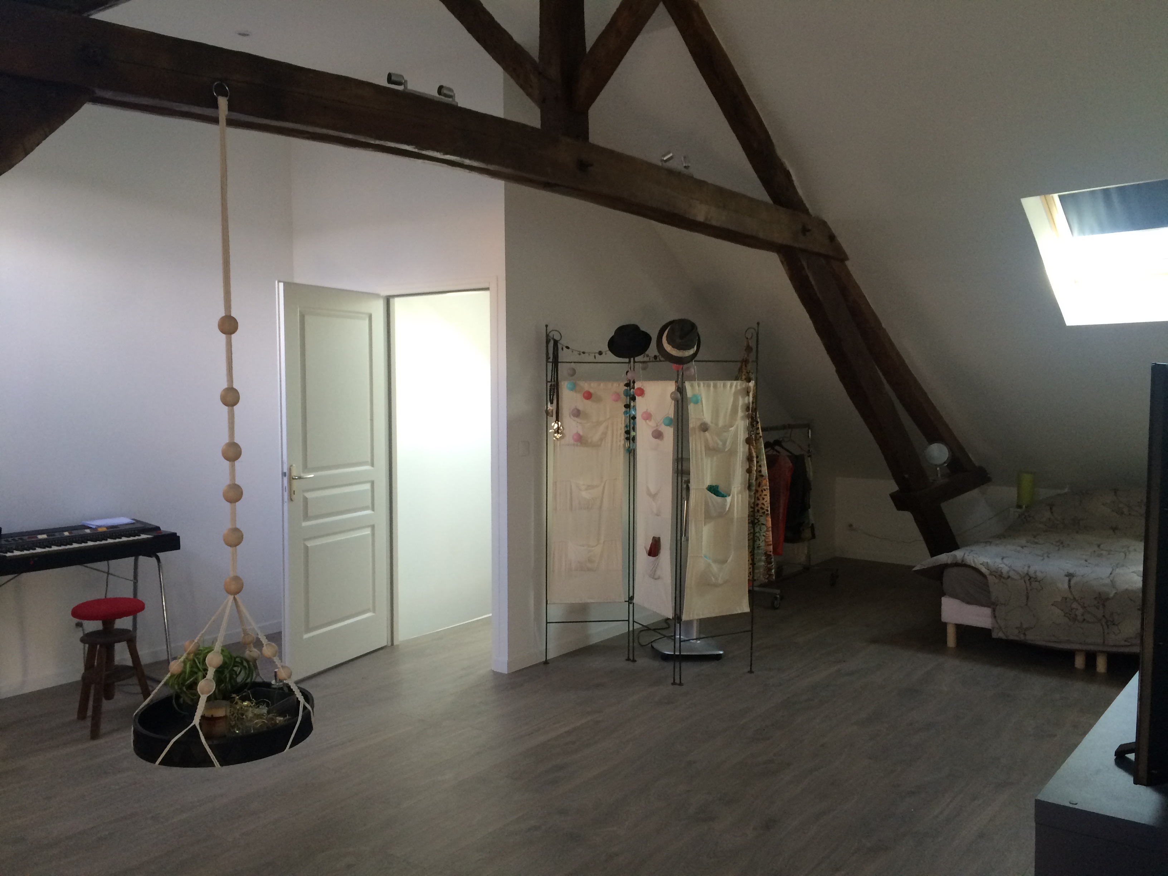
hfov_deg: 61.7
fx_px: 979
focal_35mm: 29
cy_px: 438
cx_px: 584
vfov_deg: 48.2
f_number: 2.2
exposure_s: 1/33
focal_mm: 4.15
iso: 125
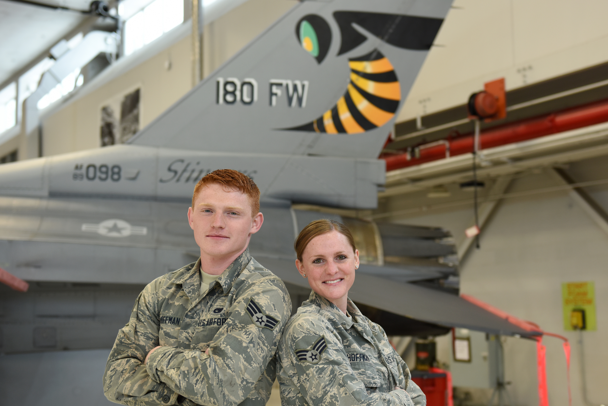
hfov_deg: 38.2
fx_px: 878
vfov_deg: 26.0
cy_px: 204
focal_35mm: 52
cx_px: 317
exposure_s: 1/160
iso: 500
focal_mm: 45
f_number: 3.2
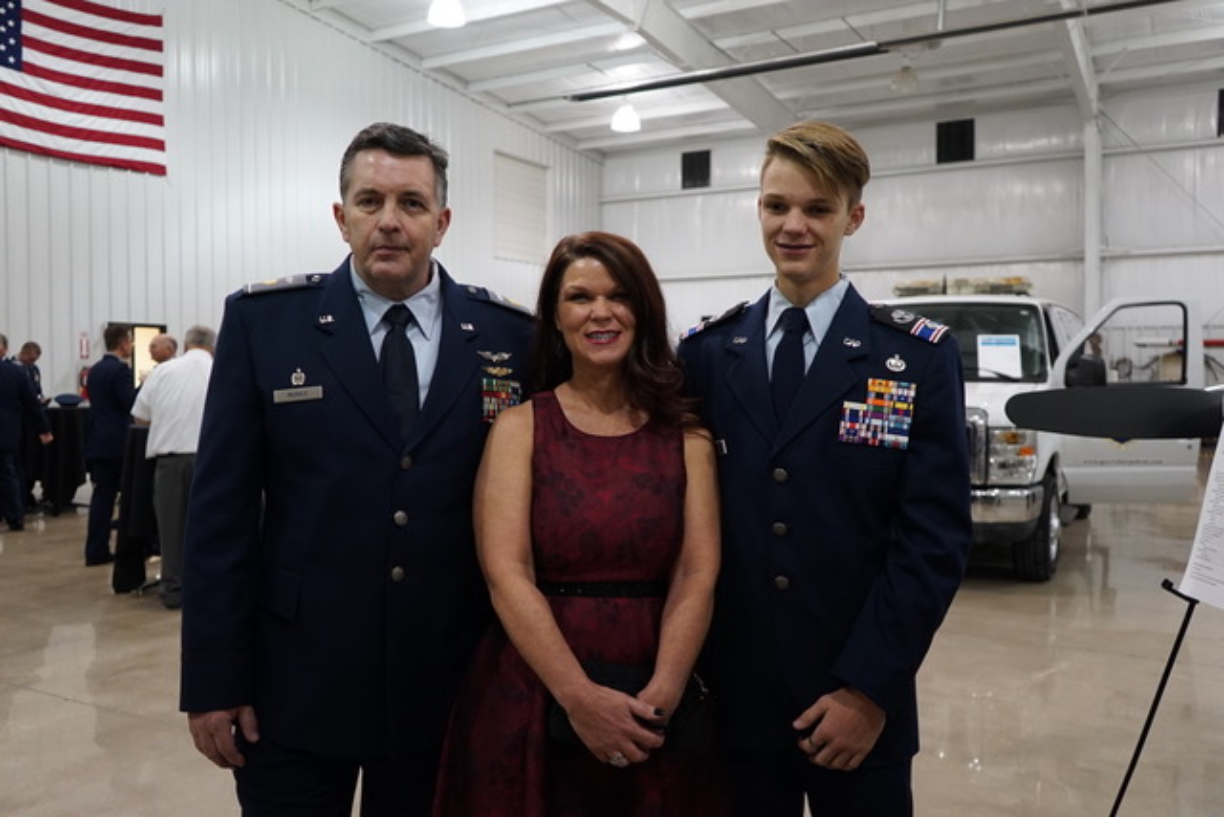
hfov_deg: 63.6
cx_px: 612
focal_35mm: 29
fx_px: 986
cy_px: 408
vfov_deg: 45.0
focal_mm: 29
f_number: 3.5
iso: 2500
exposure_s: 1/160
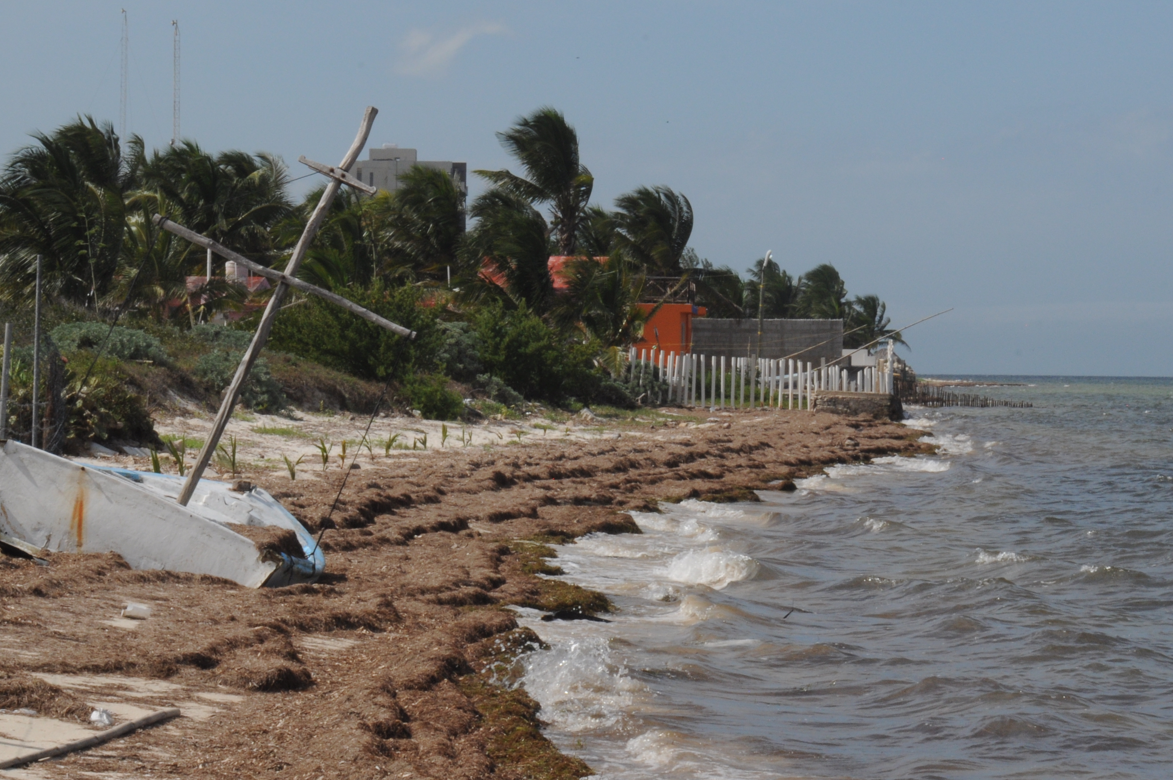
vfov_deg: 9.2
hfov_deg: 13.9
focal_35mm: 148
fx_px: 4817
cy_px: 372
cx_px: 682
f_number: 29
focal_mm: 70
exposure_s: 1/200
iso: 400
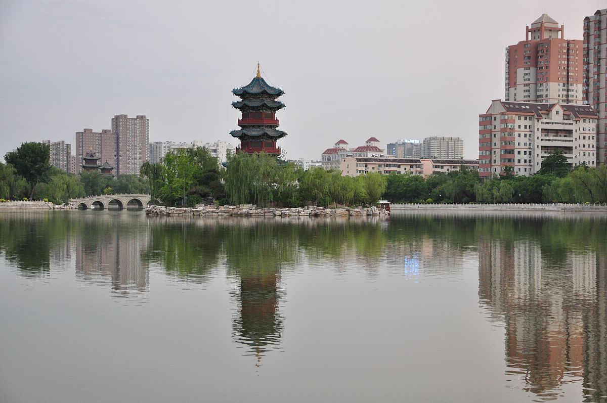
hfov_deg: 29.3
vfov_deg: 19.7
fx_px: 1162
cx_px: 304
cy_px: 202
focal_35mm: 69
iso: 800
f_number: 5.6
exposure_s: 1/60
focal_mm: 46
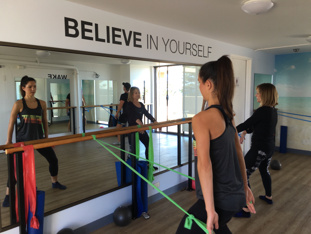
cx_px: 156
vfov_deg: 48.2
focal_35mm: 29
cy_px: 117
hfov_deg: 61.7
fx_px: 261
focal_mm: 4.15
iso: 32
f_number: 2.2
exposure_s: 1/50
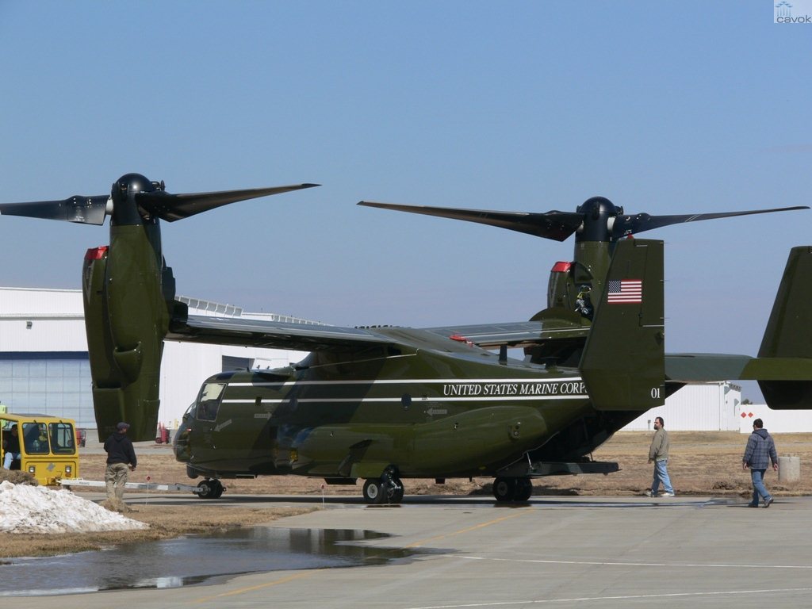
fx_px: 4105
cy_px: 304
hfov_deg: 11.3
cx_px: 406
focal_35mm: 175
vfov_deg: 8.5
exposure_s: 1/400
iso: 80
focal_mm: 37
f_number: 8
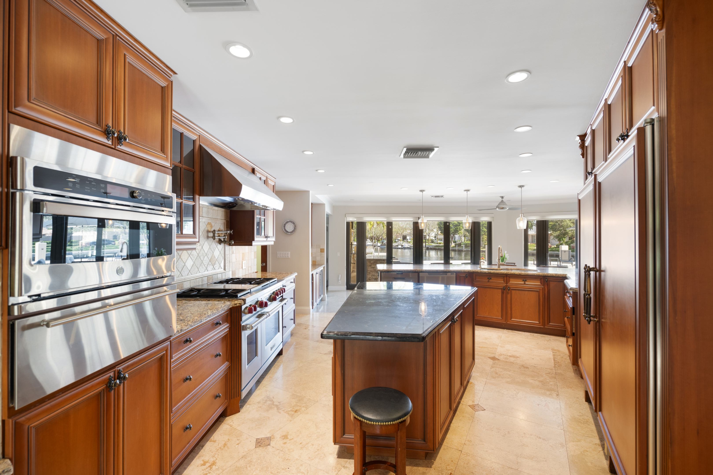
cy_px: 238
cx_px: 356
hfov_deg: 96.7
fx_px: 317
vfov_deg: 73.8
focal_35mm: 16
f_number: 5.6
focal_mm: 16
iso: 320
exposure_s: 1/6
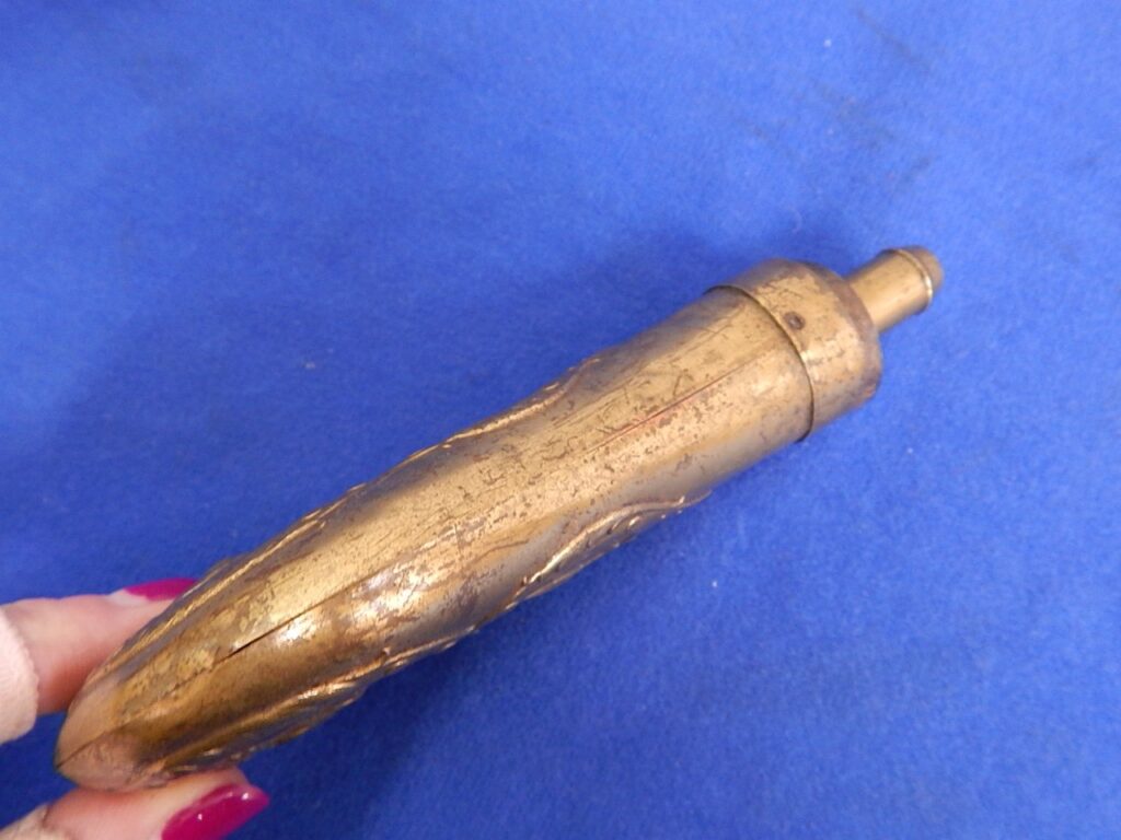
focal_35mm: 25
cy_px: 420
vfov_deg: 54.9
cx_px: 560
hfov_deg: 69.4
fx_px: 810
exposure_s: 1/8
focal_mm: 4.5
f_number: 3.1
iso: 400
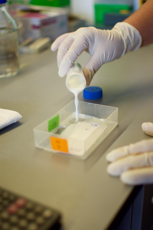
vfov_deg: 37.9
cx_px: 76
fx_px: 335
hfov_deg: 25.8
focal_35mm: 52
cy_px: 115
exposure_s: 1/100
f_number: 1.8
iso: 100
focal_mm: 35
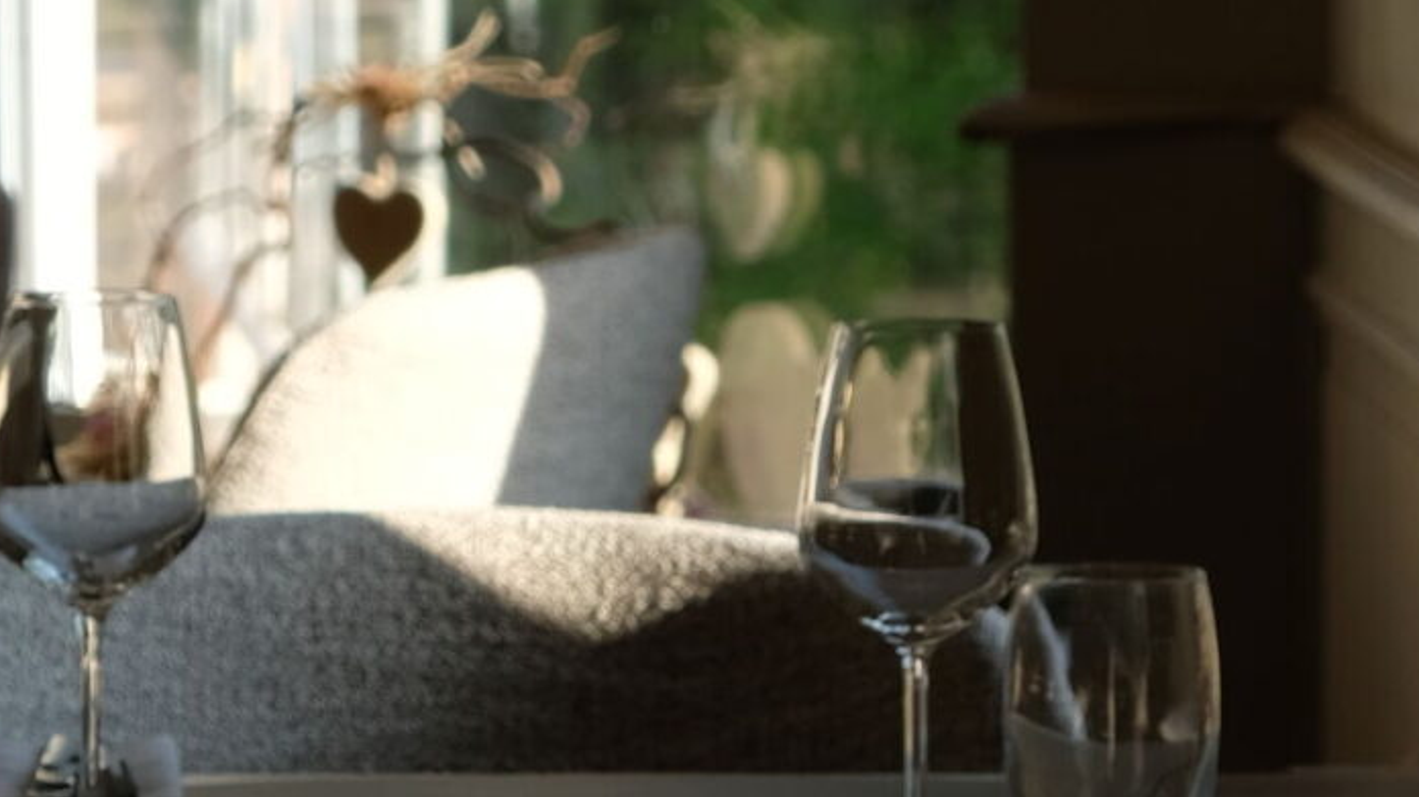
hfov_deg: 6.7
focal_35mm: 320
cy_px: 750
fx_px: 12037
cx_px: 547
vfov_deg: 3.8
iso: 200
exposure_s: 1/170
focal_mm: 55
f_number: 5
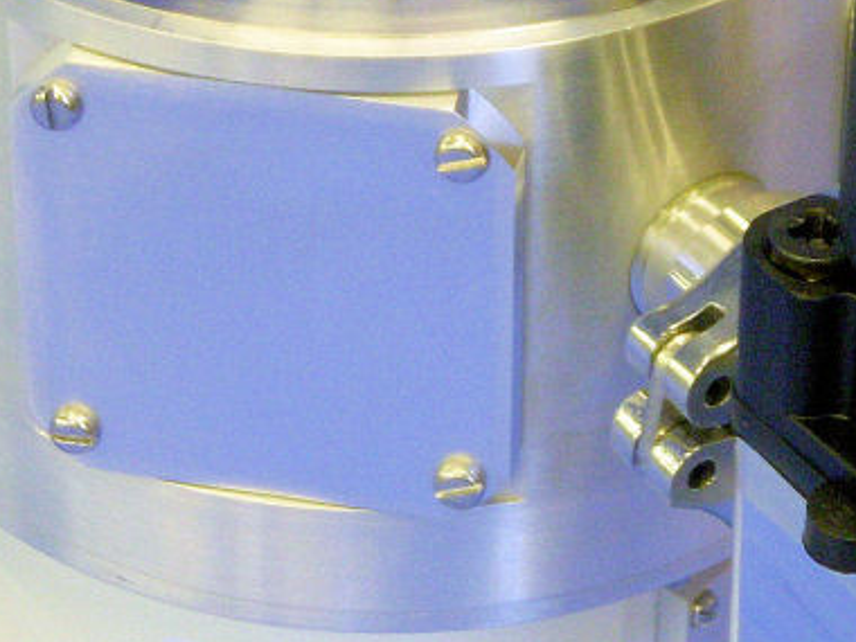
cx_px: 636
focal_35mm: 162
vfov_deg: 9.2
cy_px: 196
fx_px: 4006
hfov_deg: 12.2
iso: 320
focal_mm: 11
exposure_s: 1/13
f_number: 3.7
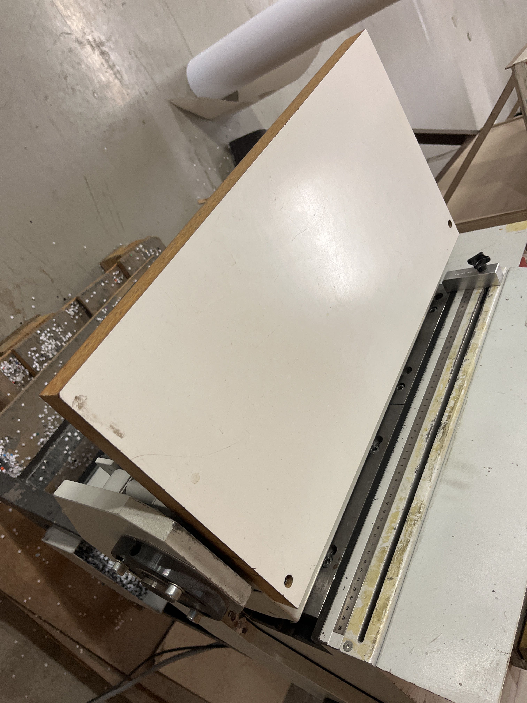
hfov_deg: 53.1
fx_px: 528
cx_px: 264
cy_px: 352
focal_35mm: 26
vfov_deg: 67.3
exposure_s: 1/50
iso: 100
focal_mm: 5.1
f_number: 1.6
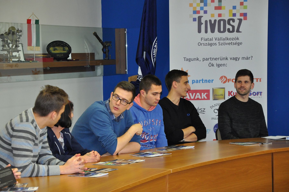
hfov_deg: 15.2
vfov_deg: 10.1
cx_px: 144
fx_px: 1083
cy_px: 96
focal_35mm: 135
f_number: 5.6
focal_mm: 90
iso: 1000
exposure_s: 1/60
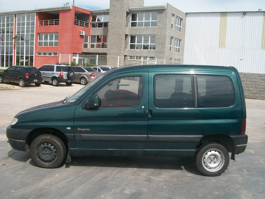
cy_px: 100
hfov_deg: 51.4
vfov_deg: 39.7
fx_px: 276
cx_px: 132
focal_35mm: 36
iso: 80
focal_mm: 6
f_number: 4.8
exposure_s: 1/500
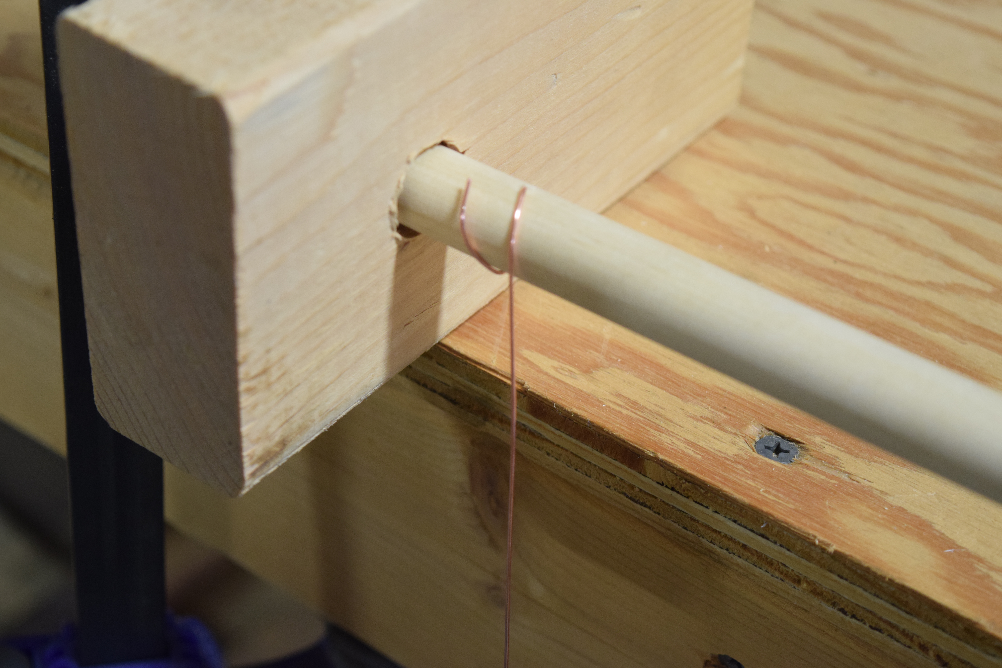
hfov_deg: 28.1
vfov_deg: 18.9
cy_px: 334
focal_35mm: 72
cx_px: 501
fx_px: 2004
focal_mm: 48
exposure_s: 1/60
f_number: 5.3
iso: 1250
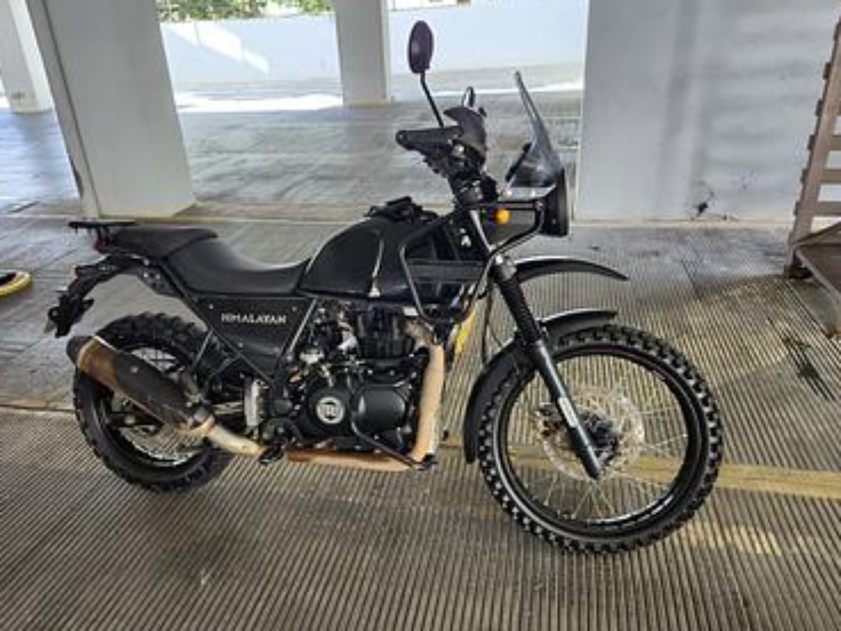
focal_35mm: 25
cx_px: 391
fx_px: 607
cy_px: 313
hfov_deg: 69.3
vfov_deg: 54.9
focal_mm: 5.54
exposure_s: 1/120
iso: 320
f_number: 1.8
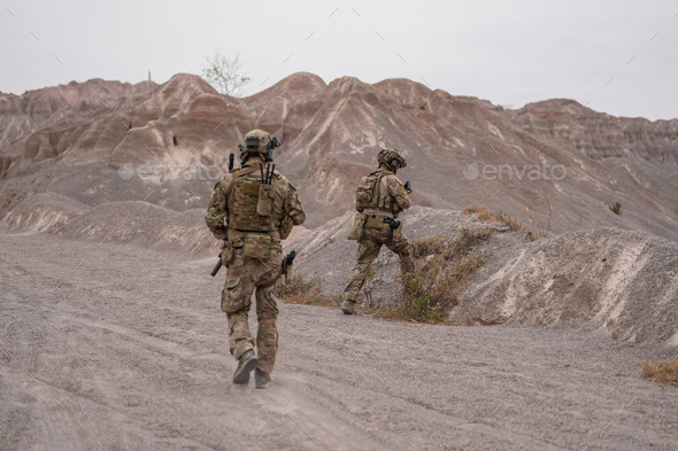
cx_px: 339
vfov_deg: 18.4
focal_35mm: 74
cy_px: 226
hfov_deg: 27.4
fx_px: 1393
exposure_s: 1/800
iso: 100
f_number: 2.8
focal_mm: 74
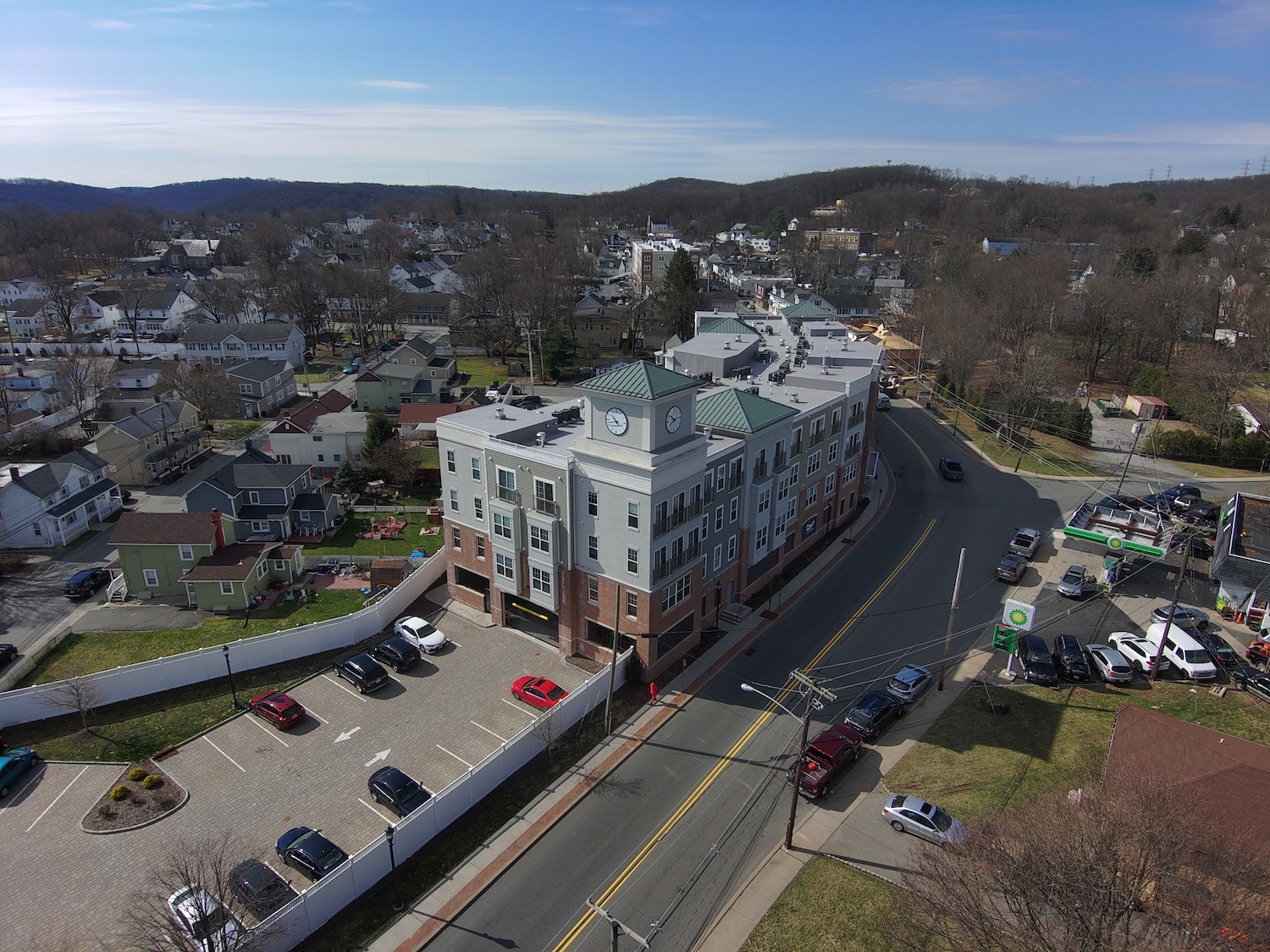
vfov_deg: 63.4
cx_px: 635
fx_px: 770
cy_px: 476
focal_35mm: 21
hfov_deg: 79.0
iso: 101
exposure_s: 1/1788
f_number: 2.8
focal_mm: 3.7
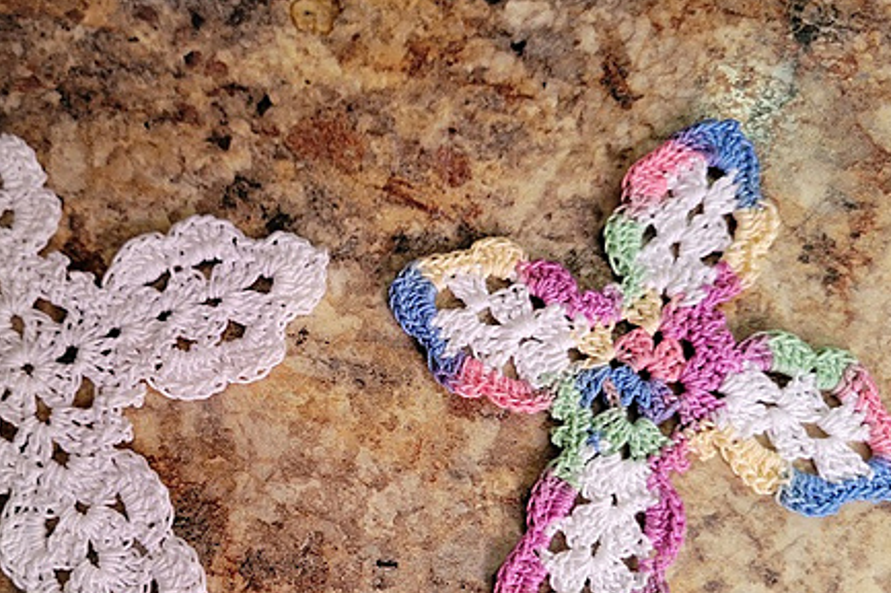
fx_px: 989
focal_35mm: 40
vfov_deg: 32.9
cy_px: 426
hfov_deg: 48.1
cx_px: 340
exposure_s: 1/59
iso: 250
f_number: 1.8
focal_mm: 5.4
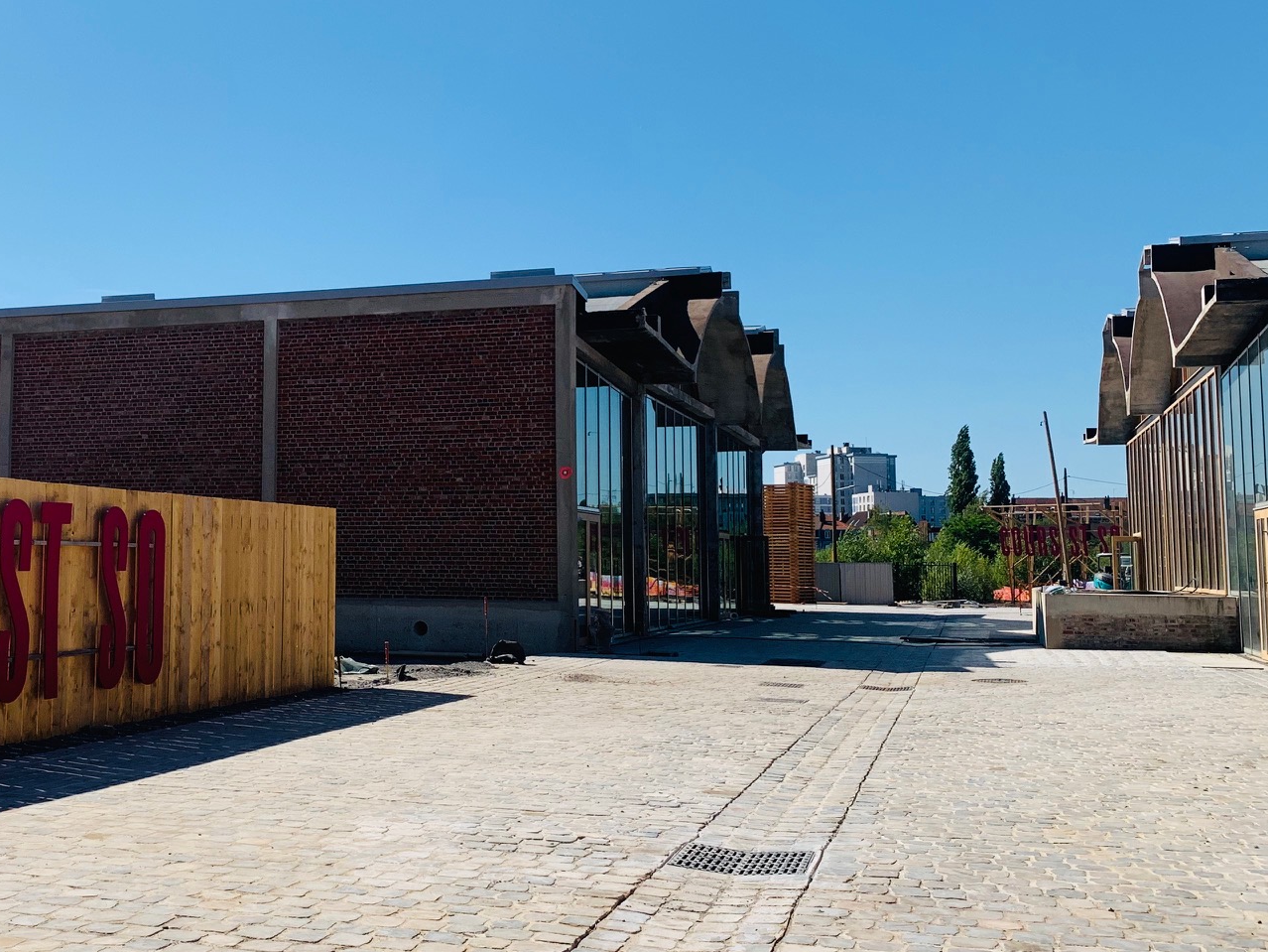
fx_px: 1502
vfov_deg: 35.1
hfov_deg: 44.8
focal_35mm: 41
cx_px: 386
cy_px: 449
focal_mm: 4.25
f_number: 1.8
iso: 25
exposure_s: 1/3289
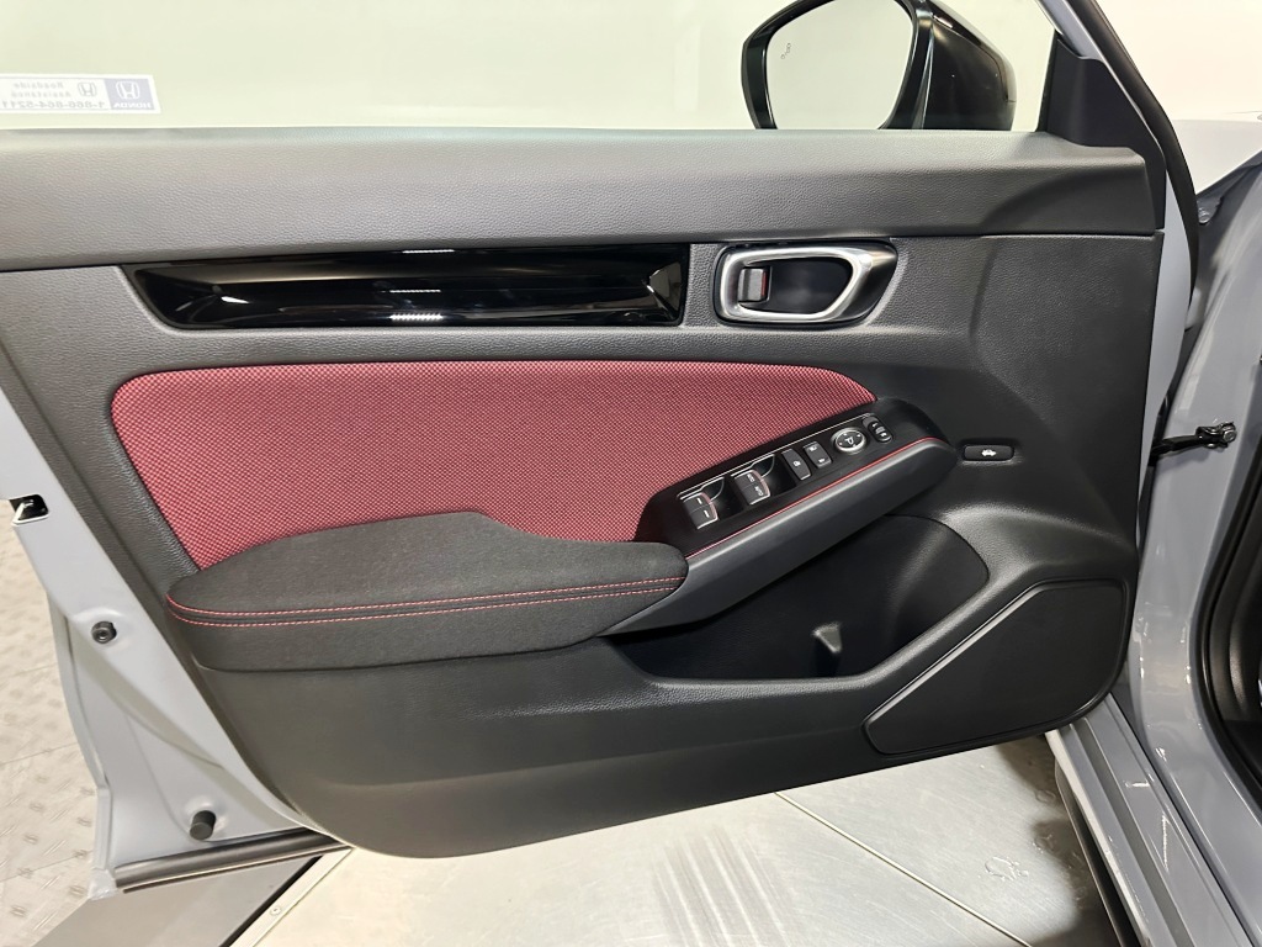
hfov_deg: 71.6
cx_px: 631
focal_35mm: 24
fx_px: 875
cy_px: 474
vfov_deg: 56.8
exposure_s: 1/40
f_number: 1.78
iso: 640
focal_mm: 6.86
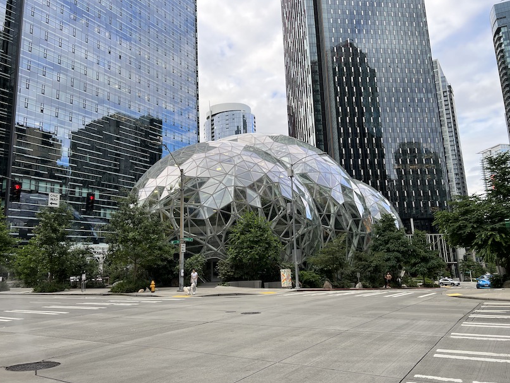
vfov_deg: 51.4
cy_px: 191
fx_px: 398
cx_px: 256
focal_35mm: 27
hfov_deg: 65.3
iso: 50
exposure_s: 1/555
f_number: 1.5
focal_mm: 5.7
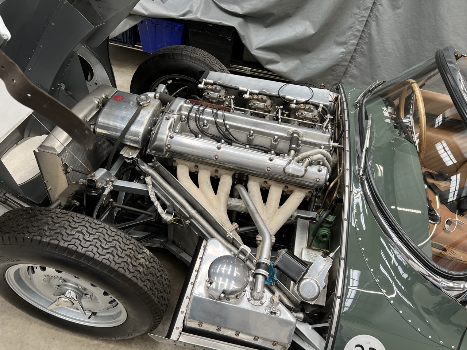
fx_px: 351
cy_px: 175
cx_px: 234
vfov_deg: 53.1
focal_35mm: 26
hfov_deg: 67.3
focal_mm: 5.7
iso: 50
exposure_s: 1/121
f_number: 1.5
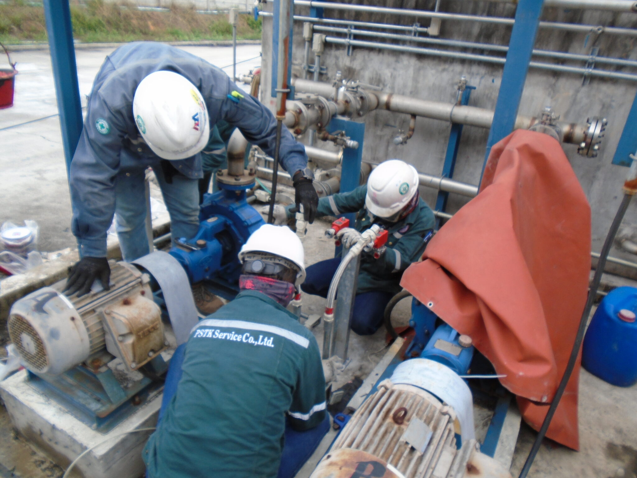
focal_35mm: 26
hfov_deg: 67.3
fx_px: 478
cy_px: 239
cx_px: 318
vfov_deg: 53.1
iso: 100
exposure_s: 1/50
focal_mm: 4.6
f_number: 3.2
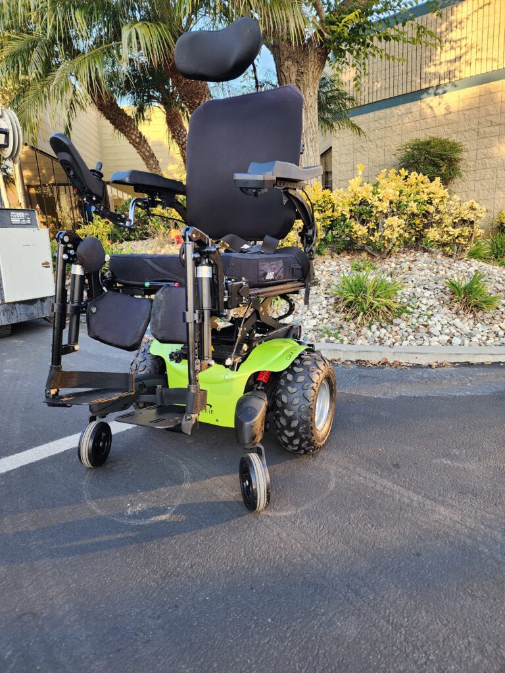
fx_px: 447
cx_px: 252
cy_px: 336
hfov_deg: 58.9
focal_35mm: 23
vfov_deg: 73.9
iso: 64
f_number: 1.8
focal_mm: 6.4
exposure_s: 1/180
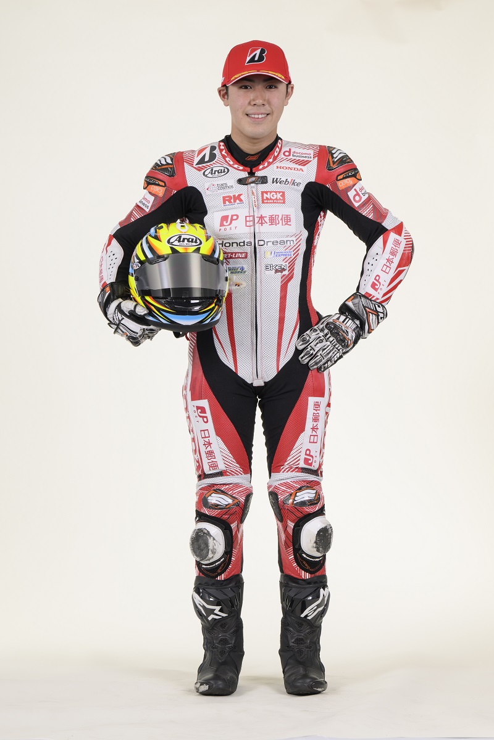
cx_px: 247
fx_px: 2779
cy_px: 370
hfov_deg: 10.2
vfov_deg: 15.2
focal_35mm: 135
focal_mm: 135
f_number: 11
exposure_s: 1/125
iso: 160
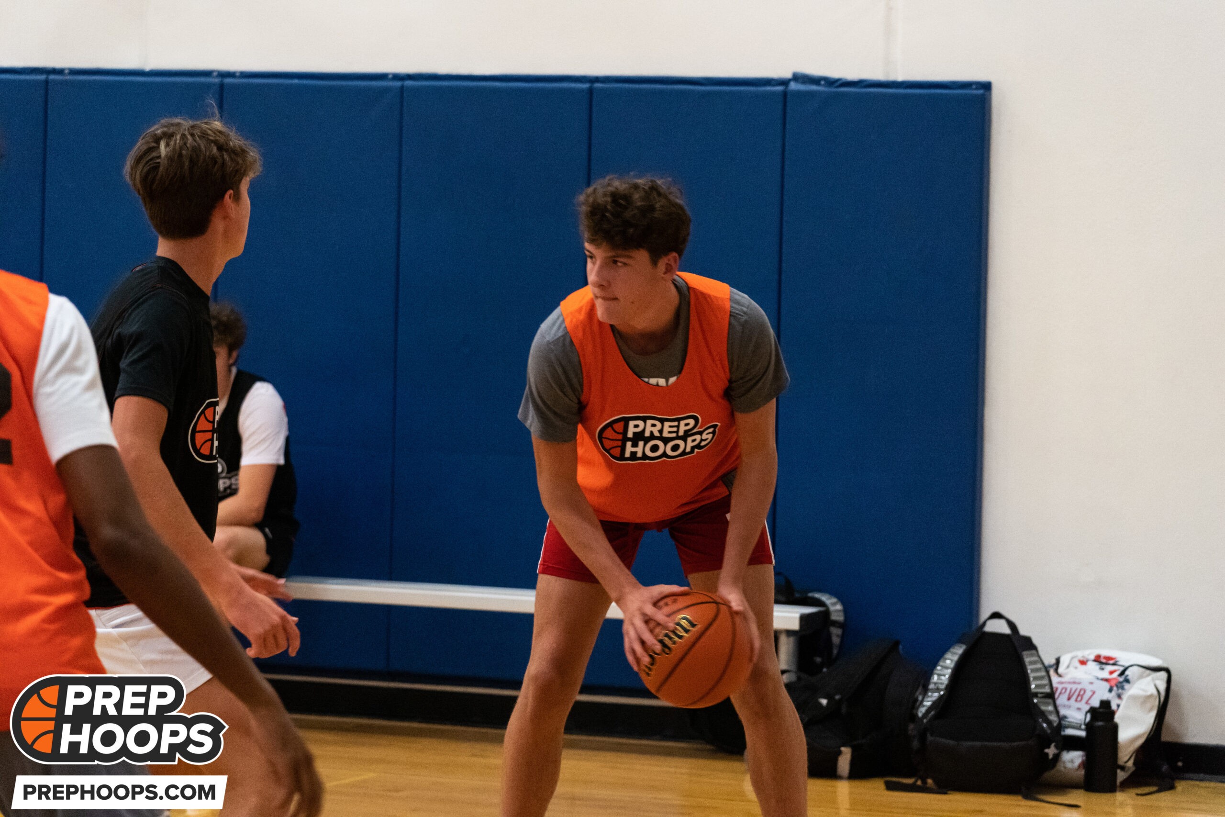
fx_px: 4798
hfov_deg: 14.6
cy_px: 408
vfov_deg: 9.7
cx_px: 612
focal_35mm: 141
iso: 6400
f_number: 6.3
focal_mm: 141
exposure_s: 1/320
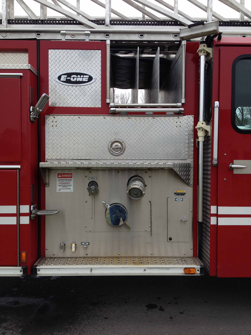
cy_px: 168
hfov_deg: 40.7
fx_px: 338
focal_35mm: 35
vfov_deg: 52.6
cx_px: 126
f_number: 2.4
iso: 50
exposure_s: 1/221
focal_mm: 4.28
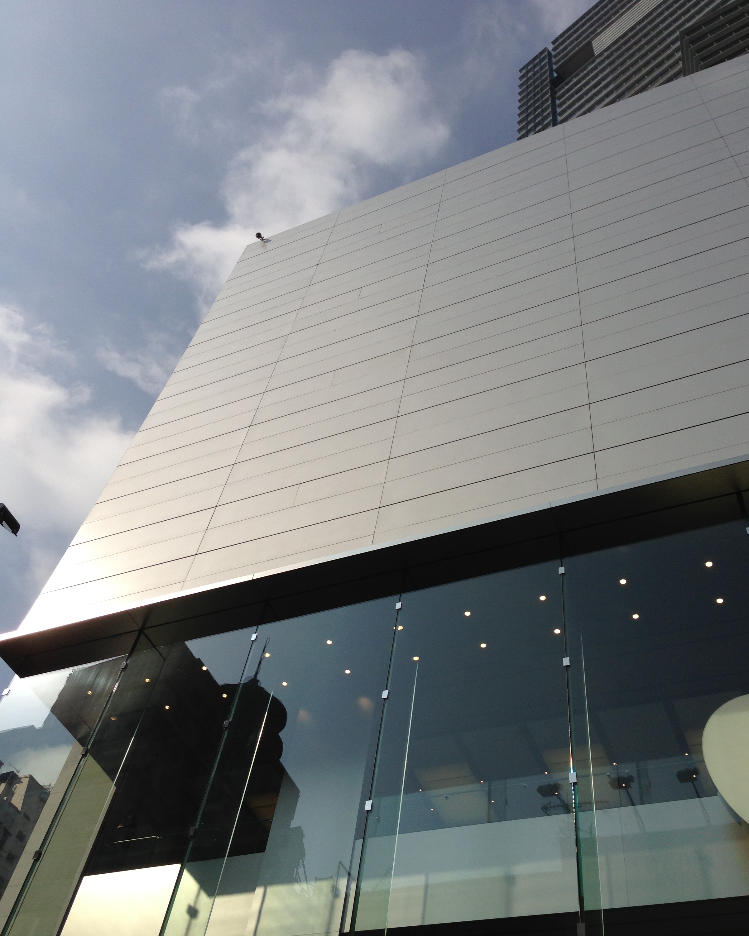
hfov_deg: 42.2
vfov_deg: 51.5
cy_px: 500
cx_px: 372
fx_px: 970
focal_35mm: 35
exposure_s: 1/3623
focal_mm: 4.13
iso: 50
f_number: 2.4
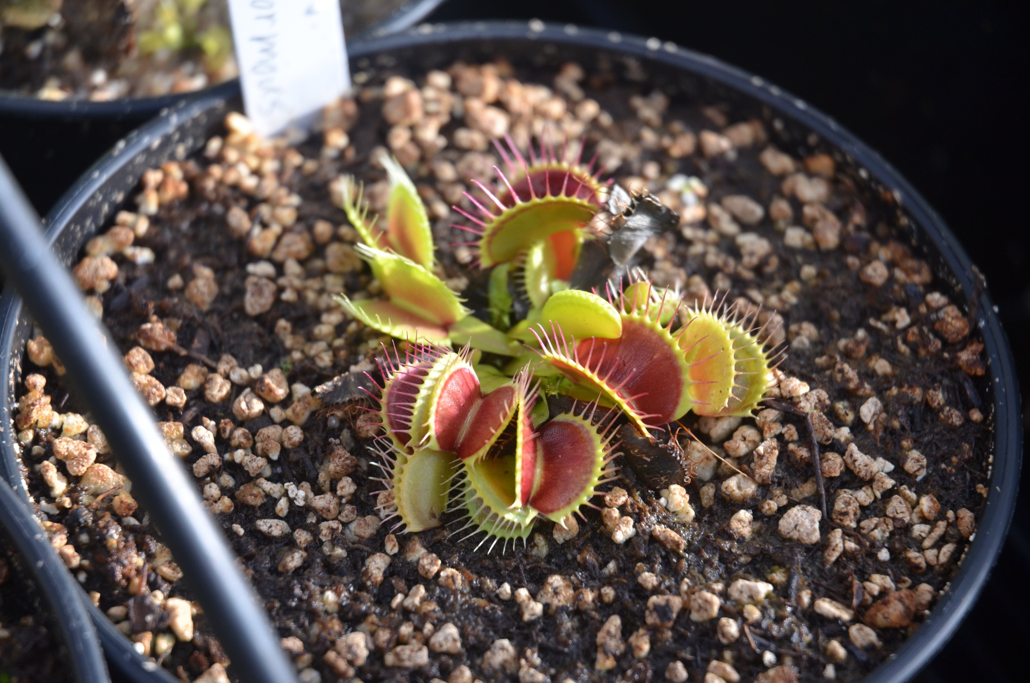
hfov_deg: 19.5
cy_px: 342
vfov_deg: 13.0
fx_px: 2998
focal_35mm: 105
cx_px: 515
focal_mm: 70
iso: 400
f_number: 4.5
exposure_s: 1/320
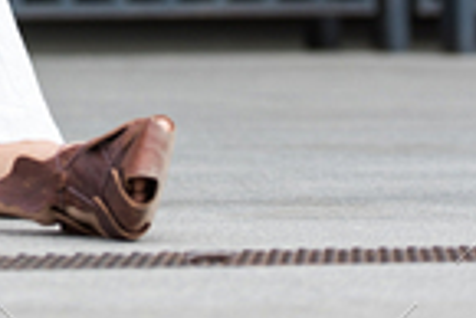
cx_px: -302
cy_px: -318
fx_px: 4831
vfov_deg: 3.7
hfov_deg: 5.6
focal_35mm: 365
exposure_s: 1/400
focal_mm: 90
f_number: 3.5
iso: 160
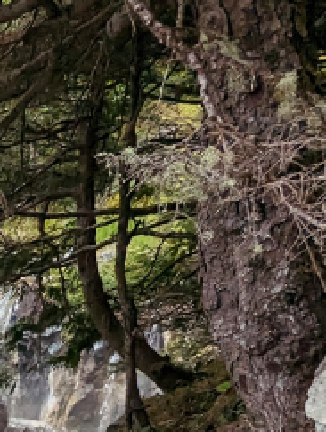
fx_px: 989
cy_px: 500
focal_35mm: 79
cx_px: -414
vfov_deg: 22.9
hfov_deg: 14.1
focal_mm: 2.4
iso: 49
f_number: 2.2
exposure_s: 1/777
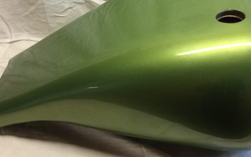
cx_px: 156
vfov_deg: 24.7
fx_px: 356
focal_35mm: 52
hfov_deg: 38.6
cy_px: 43
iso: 32
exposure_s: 1/25
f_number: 2.4
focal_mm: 3.3
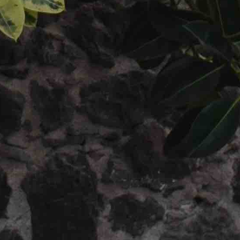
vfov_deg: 2.0
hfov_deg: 2.0
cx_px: -350
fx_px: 6738
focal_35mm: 859
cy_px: -647
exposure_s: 1/500
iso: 250
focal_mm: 62
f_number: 7.1
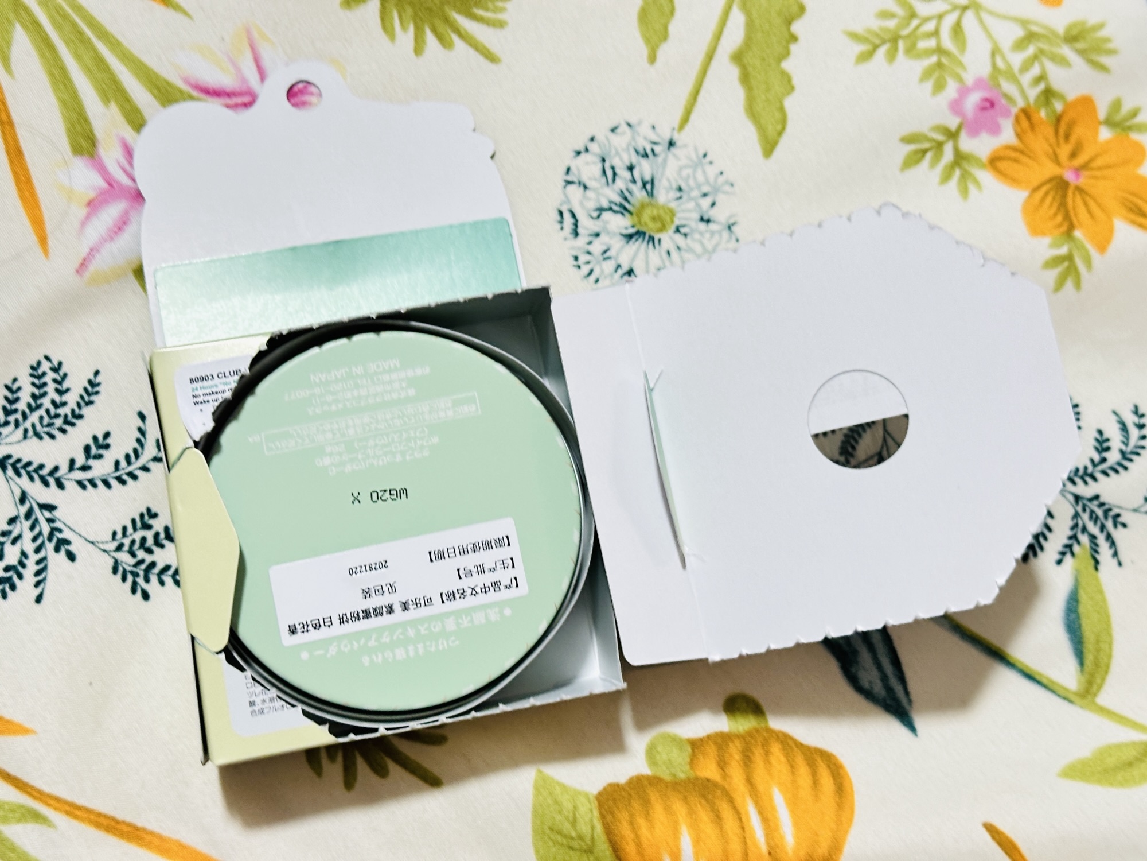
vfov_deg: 30.3
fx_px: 1590
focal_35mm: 48
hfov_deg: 39.7
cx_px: 574
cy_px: 430
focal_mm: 6.86
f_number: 1.78
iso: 200
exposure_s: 1/50
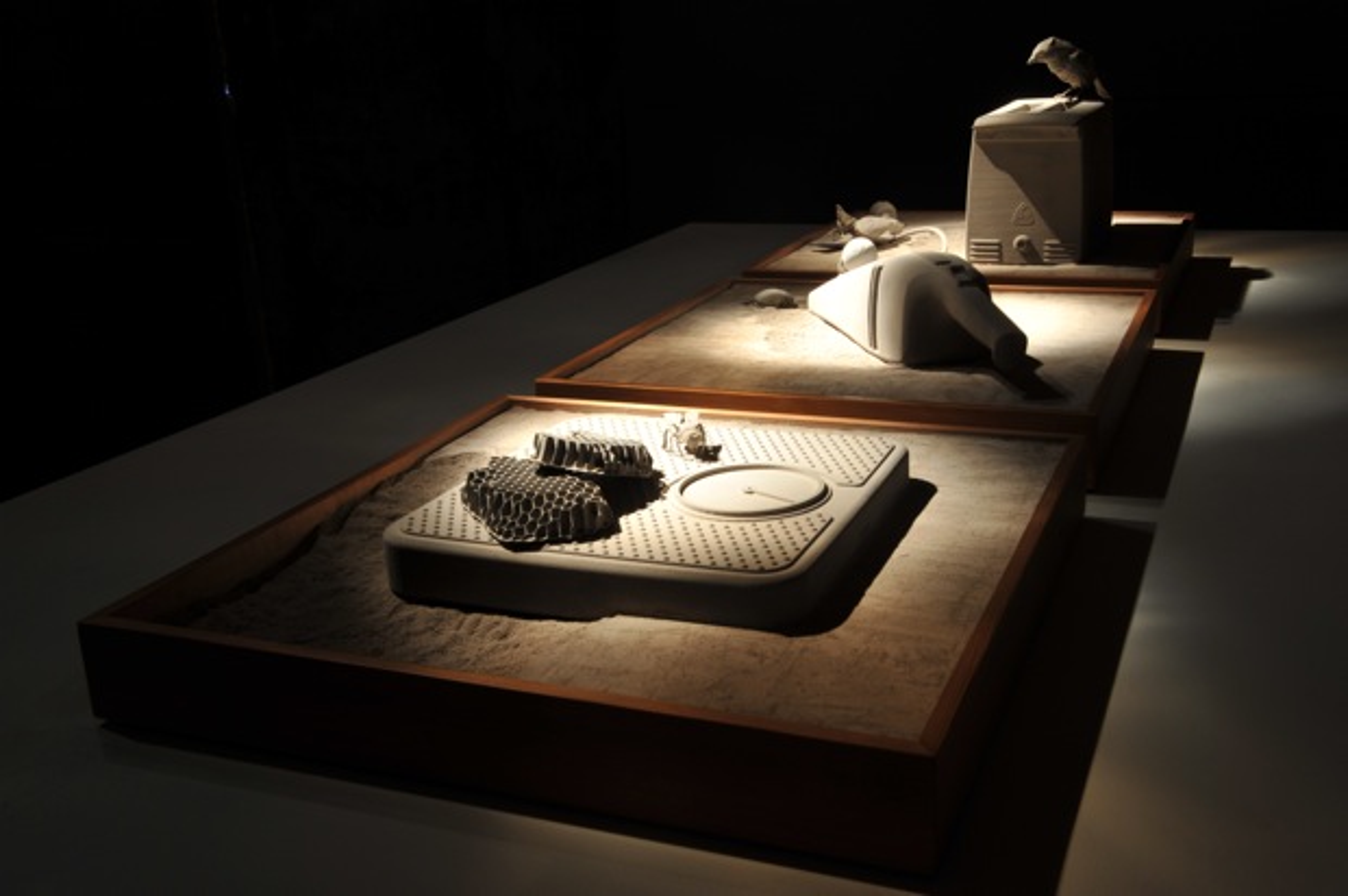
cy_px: 448
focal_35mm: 38
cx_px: 674
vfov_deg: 35.0
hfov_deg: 50.7
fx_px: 1421
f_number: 22
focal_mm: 38
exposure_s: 2
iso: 400
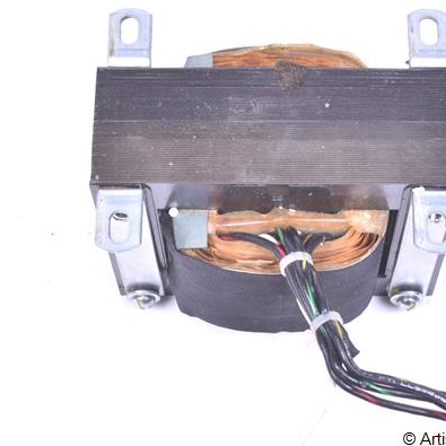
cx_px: 283
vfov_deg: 27.7
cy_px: 225
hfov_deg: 27.6
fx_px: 904
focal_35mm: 62
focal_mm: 32
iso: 200
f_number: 10
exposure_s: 1/200
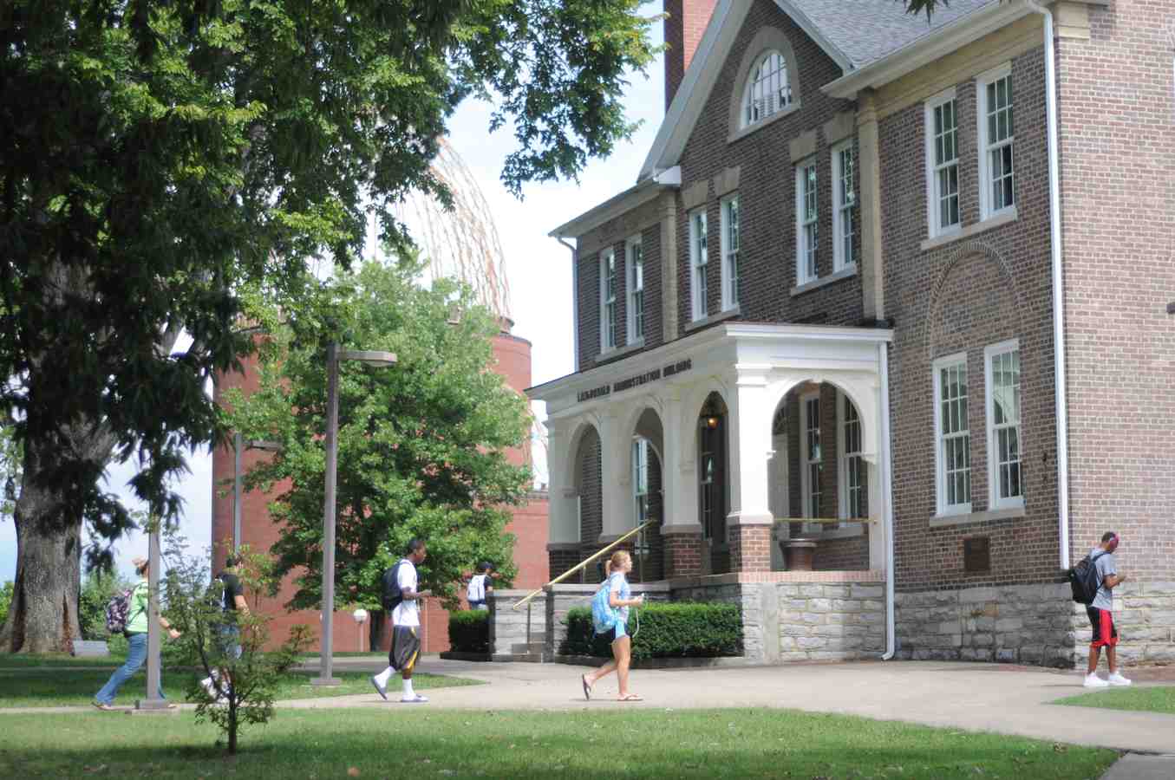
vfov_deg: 18.1
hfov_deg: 27.0
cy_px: 390
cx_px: 588
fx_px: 2445
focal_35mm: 75
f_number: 1.8
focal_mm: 50
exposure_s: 1/6400
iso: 400
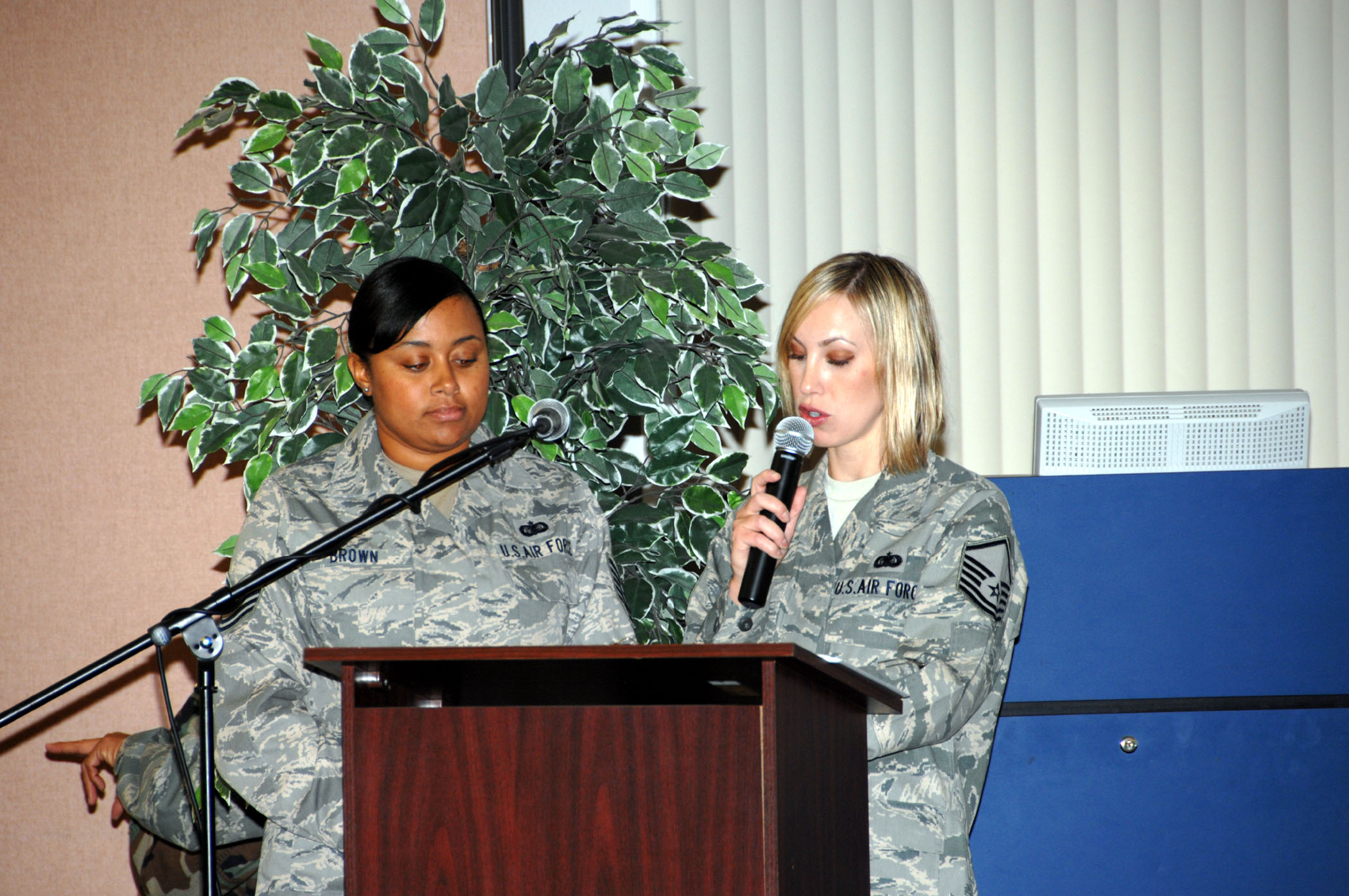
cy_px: 448
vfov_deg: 4.6
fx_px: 11228
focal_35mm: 300
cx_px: 674
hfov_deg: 6.9
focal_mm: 200
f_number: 5.6
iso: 200
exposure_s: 1/60
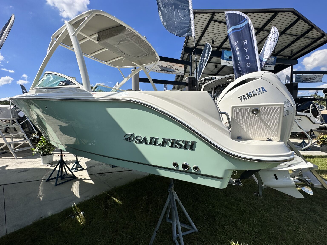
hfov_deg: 102.1
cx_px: 164
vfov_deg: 85.7
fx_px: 132
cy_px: 122
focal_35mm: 14
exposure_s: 1/3861
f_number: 2.2
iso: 50
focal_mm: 2.22
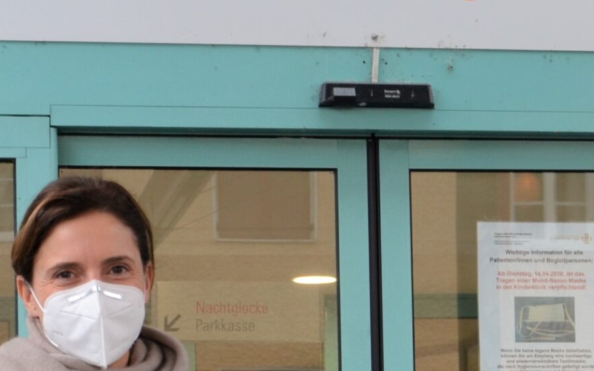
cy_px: 390
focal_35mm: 116
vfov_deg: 11.2
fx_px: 1878
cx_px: 453
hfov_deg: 17.9
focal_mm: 26
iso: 400
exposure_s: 1/80
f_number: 4.5
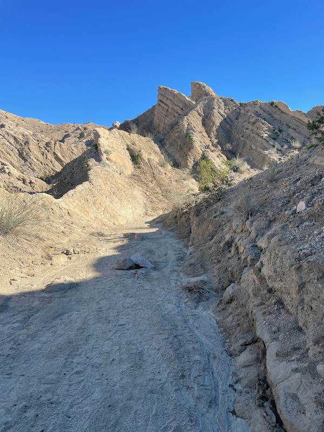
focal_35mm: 26
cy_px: 216
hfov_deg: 53.1
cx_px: 162
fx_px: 324
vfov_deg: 67.3
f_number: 1.6
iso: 32
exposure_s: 1/2304
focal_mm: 4.2
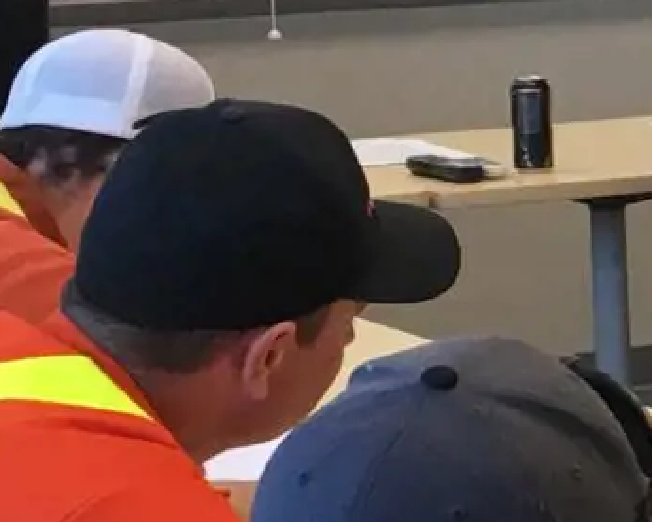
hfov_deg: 8.5
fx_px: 4052
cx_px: 1502
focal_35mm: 210
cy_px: 357
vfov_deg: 7.4
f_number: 2.2
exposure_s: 1/40
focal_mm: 4.15
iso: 25
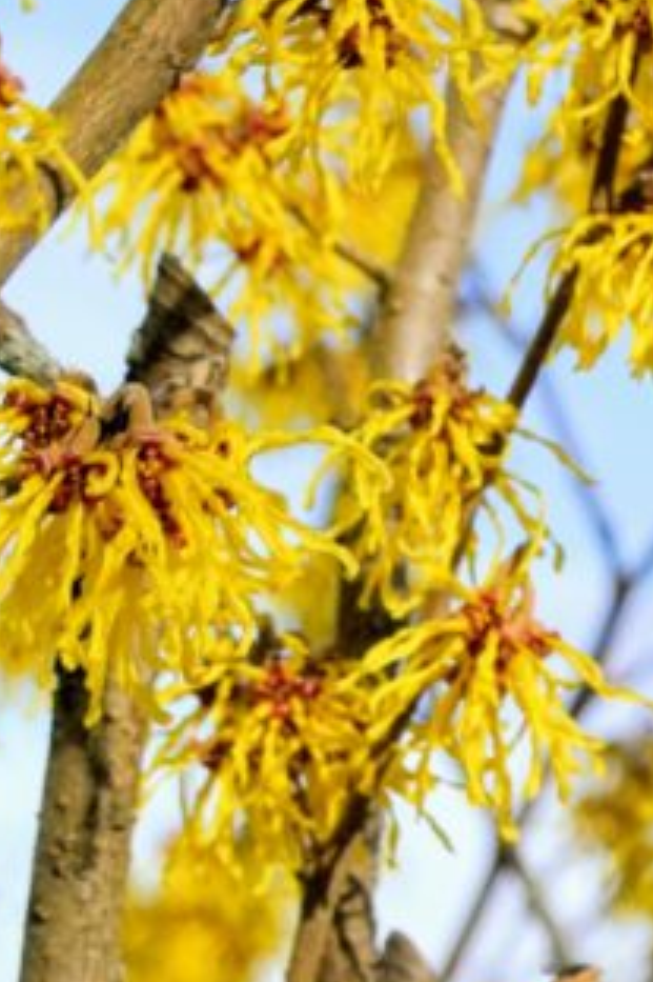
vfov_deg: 7.7
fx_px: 7272
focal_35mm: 267
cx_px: 1036
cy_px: 909
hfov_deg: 5.1
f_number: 5
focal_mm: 30
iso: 100
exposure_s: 1/400
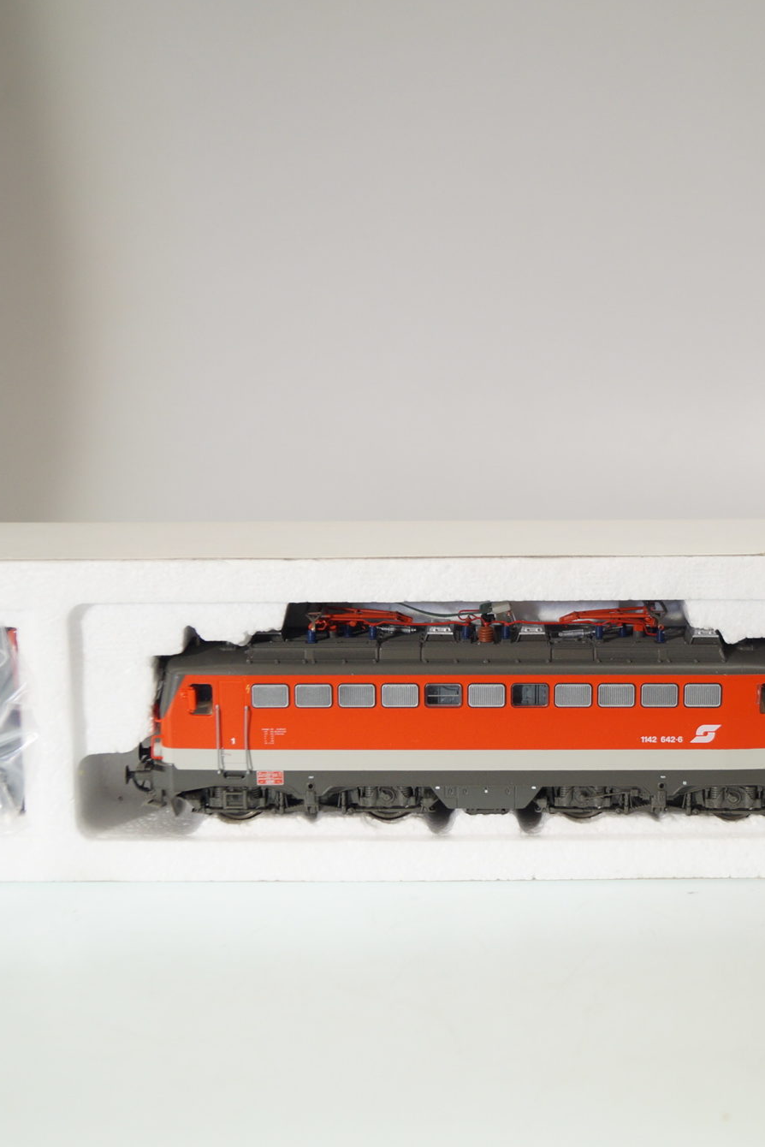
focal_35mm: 55
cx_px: 472
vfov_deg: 36.2
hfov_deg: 24.6
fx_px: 1752
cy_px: 581
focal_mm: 24
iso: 320
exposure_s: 1/160
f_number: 4
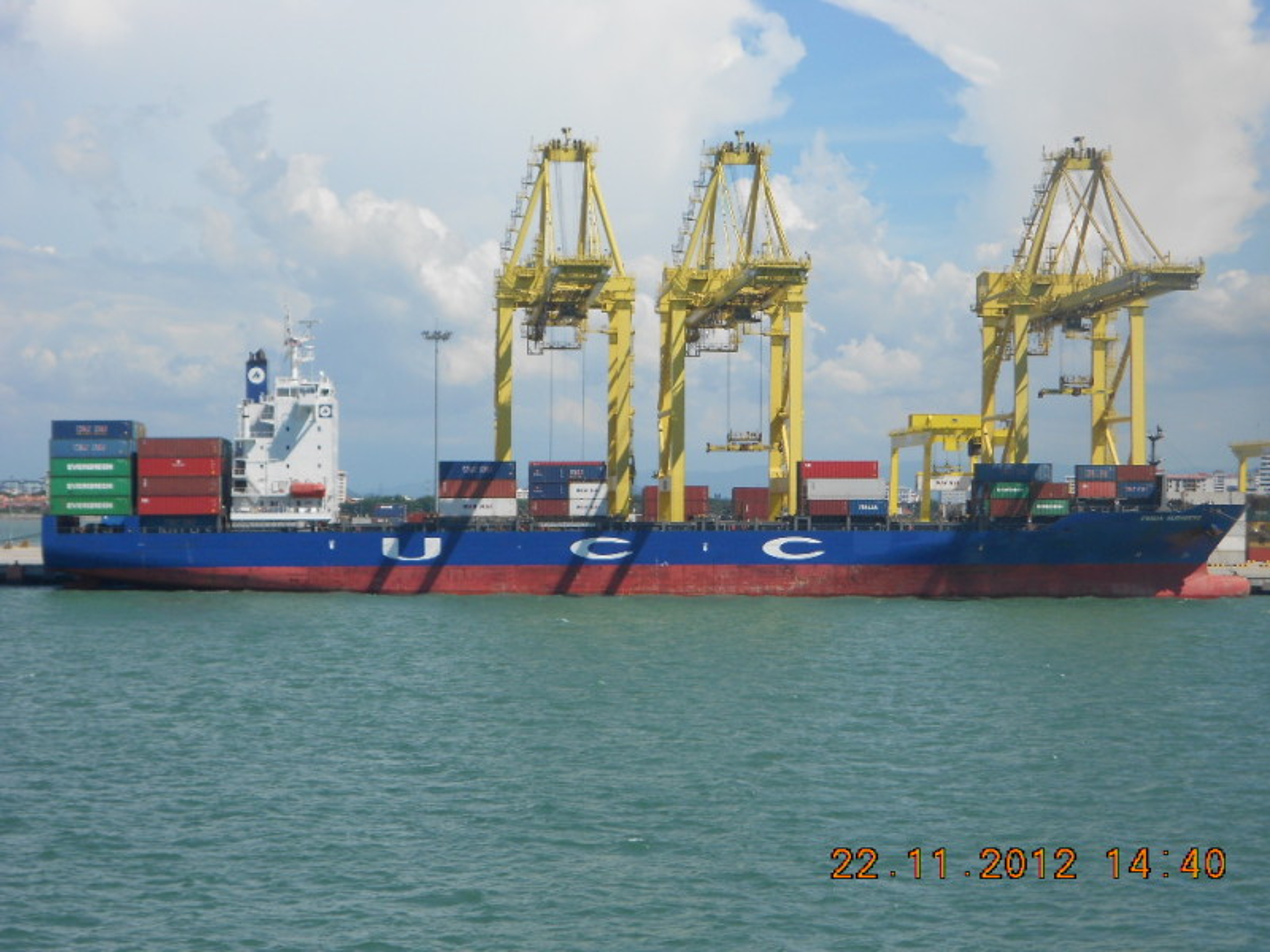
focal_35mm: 76
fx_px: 2788
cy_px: 476
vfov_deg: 19.4
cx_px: 635
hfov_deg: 25.7
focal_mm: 13.5
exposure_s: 1/500
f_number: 5.8
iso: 80
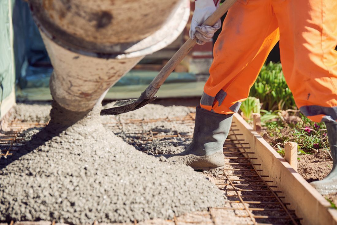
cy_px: 112
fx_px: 1311
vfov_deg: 9.8
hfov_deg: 14.6
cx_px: 168
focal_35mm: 140
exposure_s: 1/640
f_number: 4.5
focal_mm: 140
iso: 100
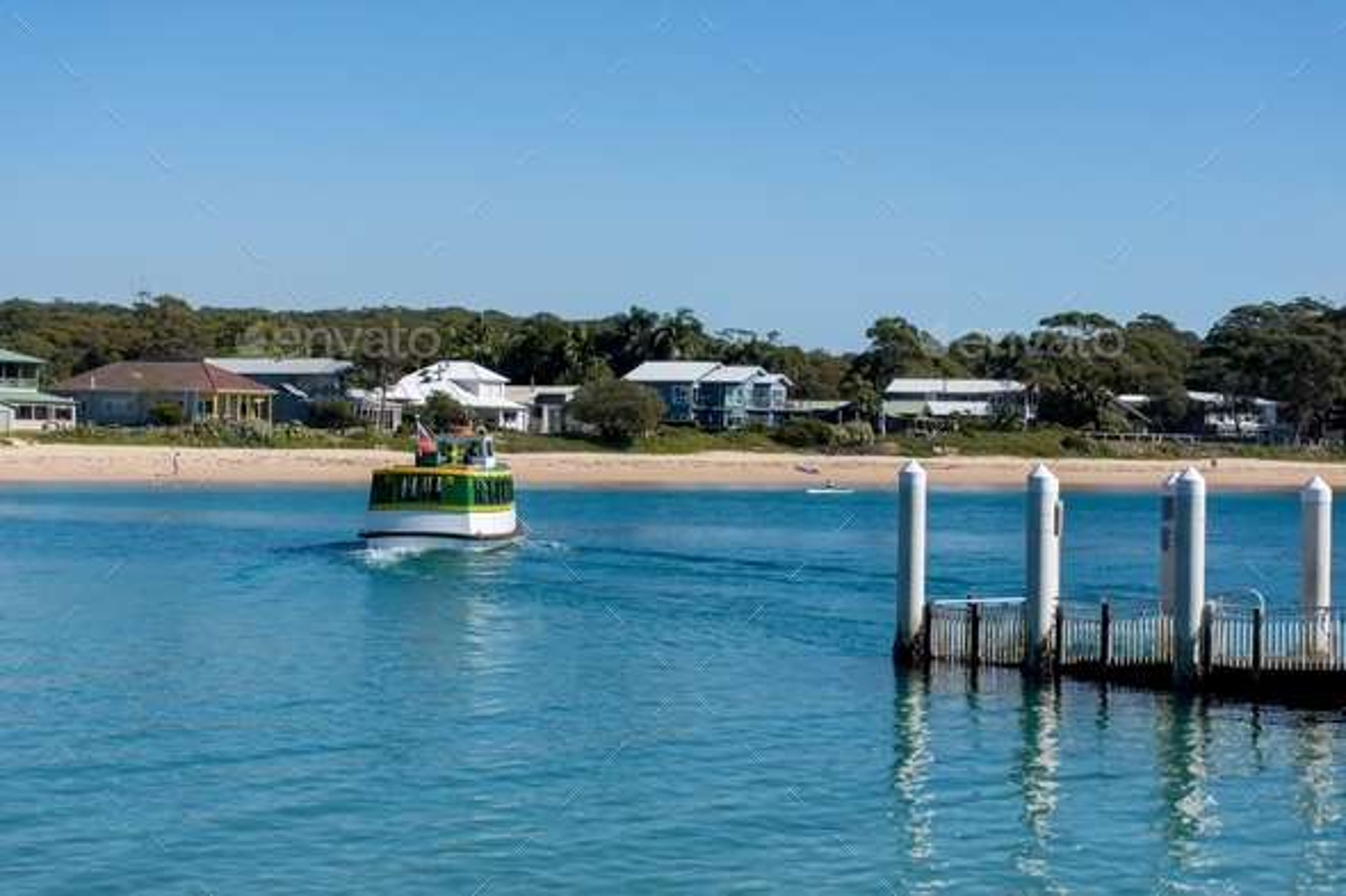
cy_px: 448
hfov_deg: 29.9
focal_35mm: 68
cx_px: 673
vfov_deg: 20.2
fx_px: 2523
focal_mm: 45
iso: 250
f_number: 4.5
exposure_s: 1/4000
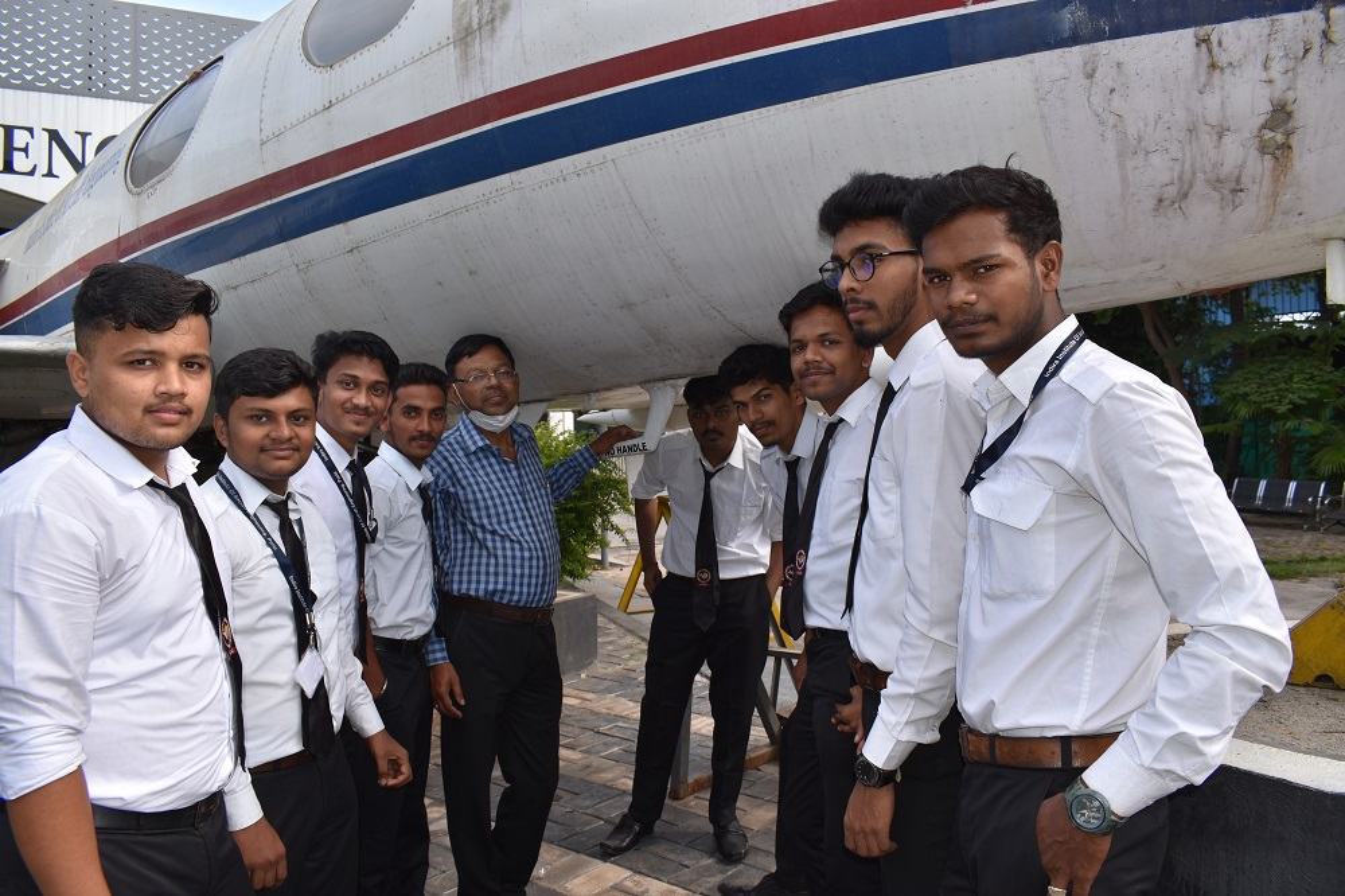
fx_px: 1008
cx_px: 672
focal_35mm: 27
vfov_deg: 47.9
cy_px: 448
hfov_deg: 67.4
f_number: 6.3
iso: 100
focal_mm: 18
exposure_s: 1/160
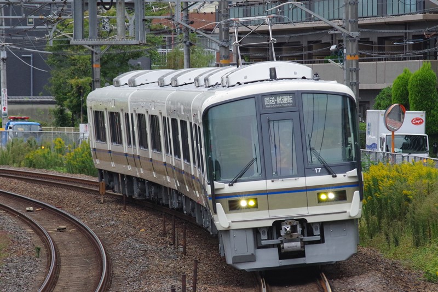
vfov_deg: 4.6
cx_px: 219
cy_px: 146
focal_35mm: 300
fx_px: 3649
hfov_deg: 6.9
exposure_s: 1/500
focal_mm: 200
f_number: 8
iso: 1600
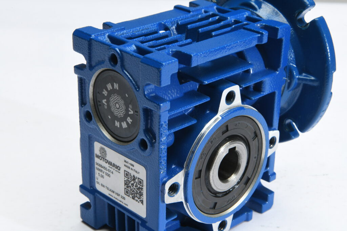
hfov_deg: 28.8
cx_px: 174
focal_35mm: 70
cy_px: 116
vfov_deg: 19.5
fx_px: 675
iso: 640
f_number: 22
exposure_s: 1/200
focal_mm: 70
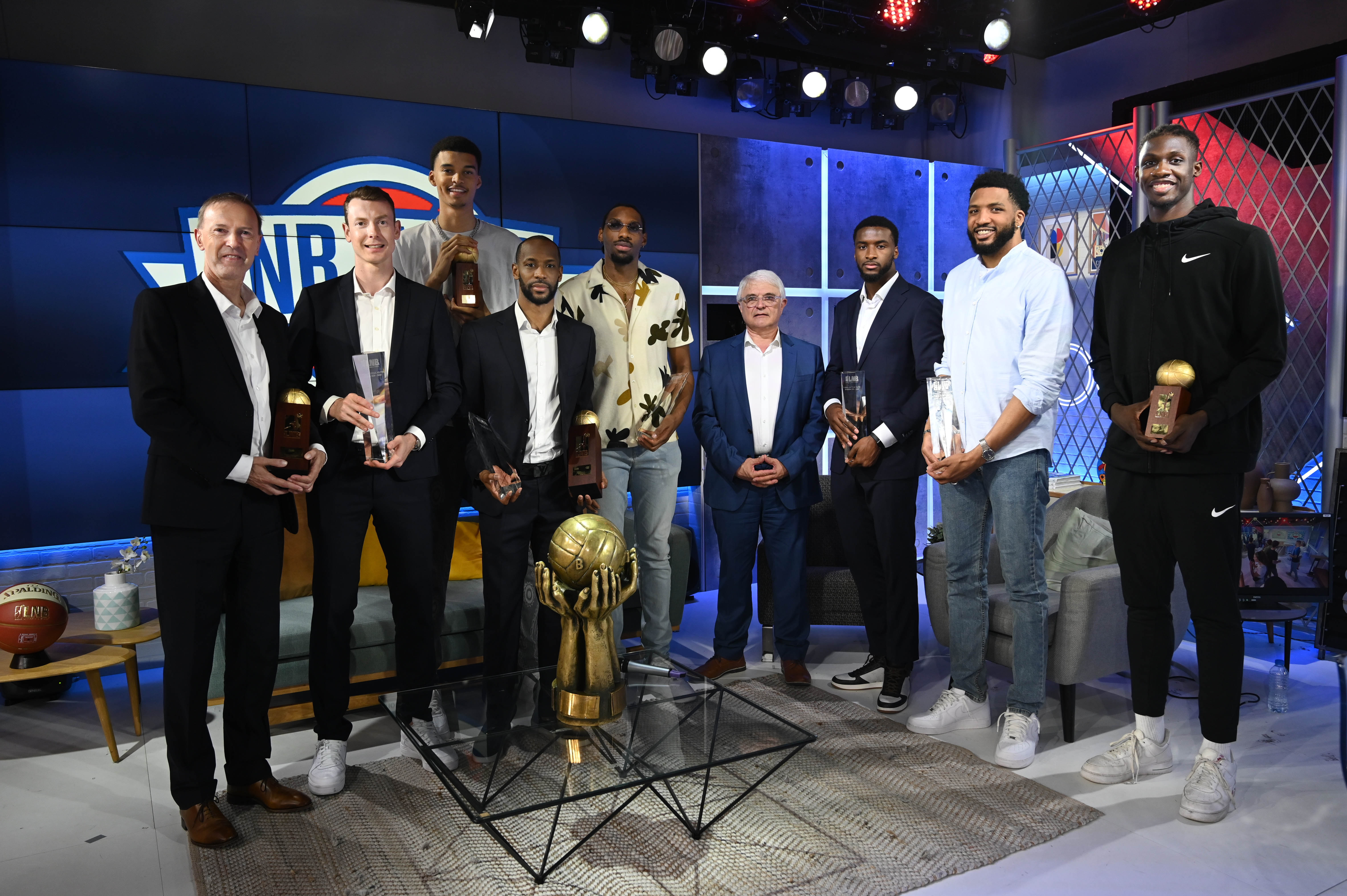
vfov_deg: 47.1
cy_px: 448
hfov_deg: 66.4
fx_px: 1028
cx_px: 674
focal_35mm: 28
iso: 1000
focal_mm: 27.5
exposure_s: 1/250
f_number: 4.5
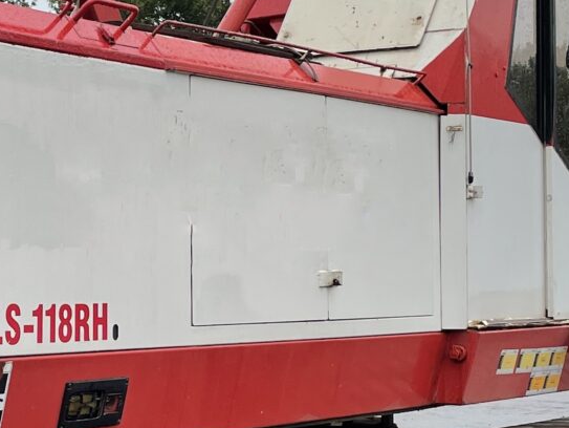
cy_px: 235
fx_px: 1612
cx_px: 9
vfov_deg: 15.1
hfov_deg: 19.5
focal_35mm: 98
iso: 32
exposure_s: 1/1916
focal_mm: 4.2
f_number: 1.6
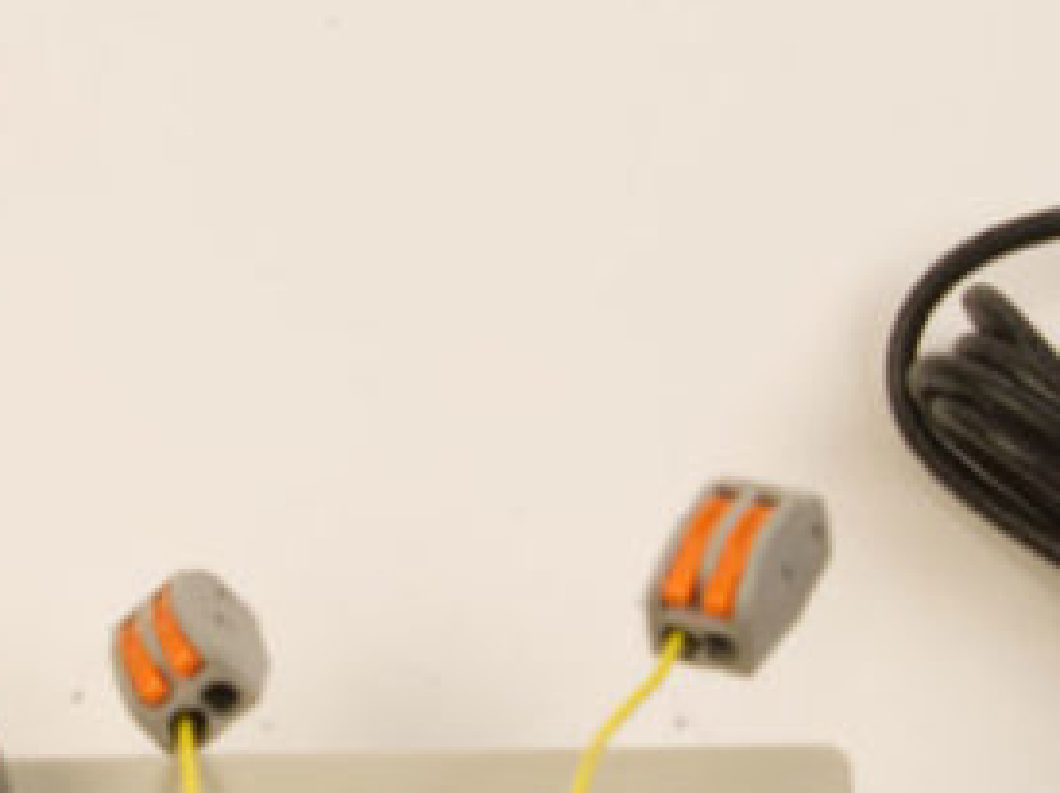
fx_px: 5415
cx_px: 162
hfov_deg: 11.1
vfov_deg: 8.4
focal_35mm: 177
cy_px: 255
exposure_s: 1/60
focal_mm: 28
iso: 200
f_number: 4.5
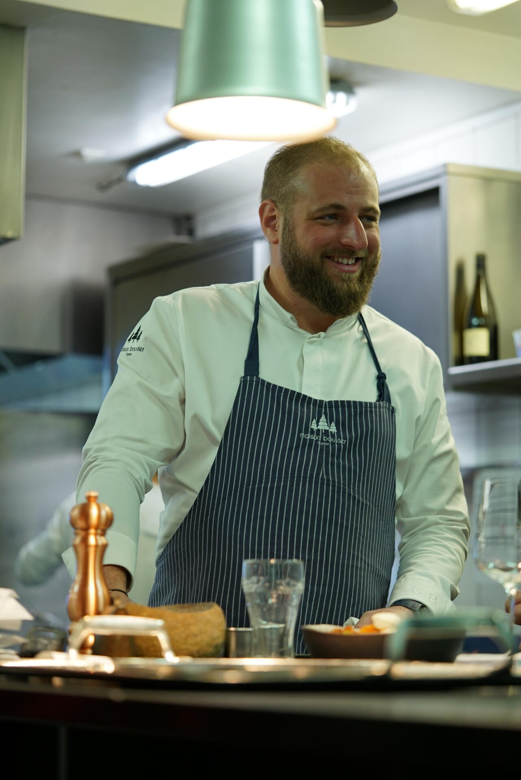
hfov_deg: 15.2
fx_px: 1951
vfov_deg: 22.6
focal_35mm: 90
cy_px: 390
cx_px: 260
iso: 800
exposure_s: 1/160
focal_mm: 90
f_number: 3.2
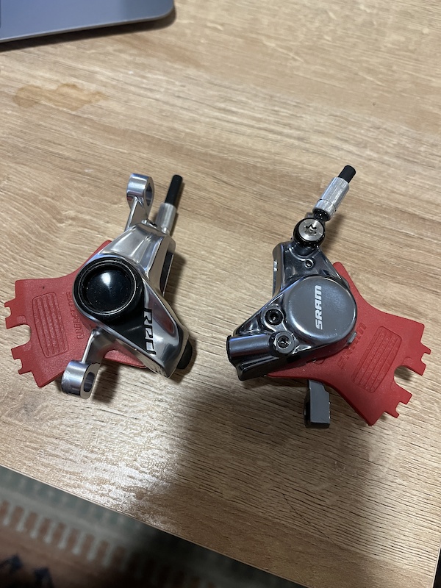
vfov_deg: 67.3
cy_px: 294
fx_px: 442
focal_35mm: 26
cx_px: 220
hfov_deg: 53.1
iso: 400
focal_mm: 5.1
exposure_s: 1/60
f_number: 1.6
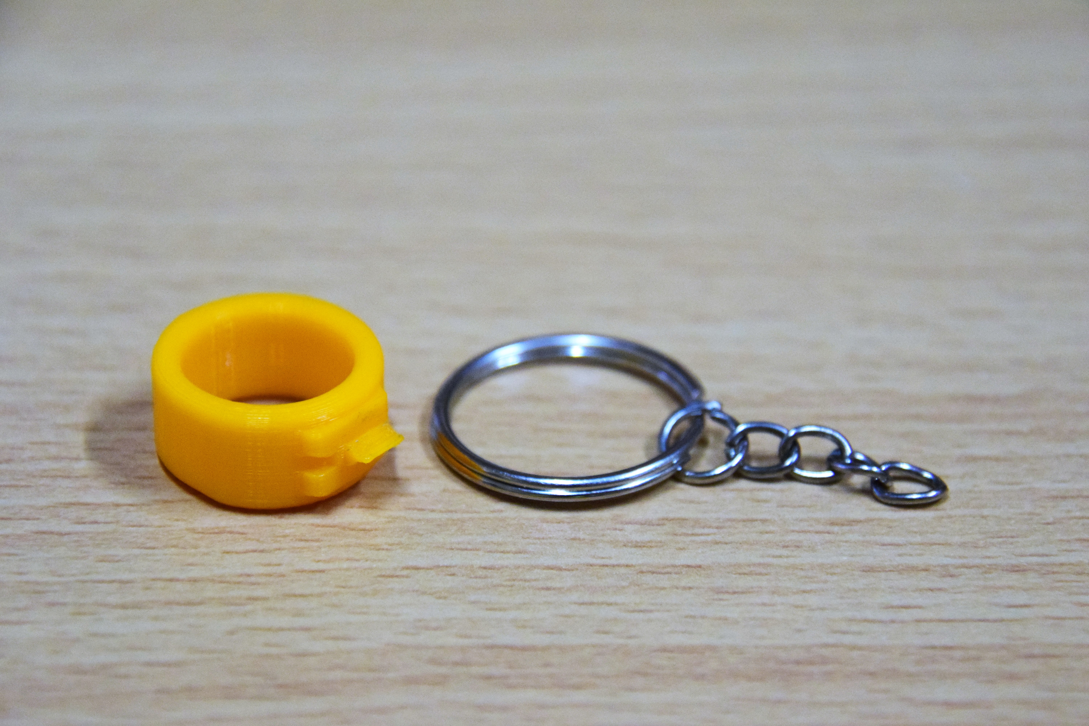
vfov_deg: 6.8
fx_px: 6125
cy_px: 363
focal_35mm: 202
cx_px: 544
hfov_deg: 10.2
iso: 3200
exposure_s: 1/40
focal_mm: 135
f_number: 5.6
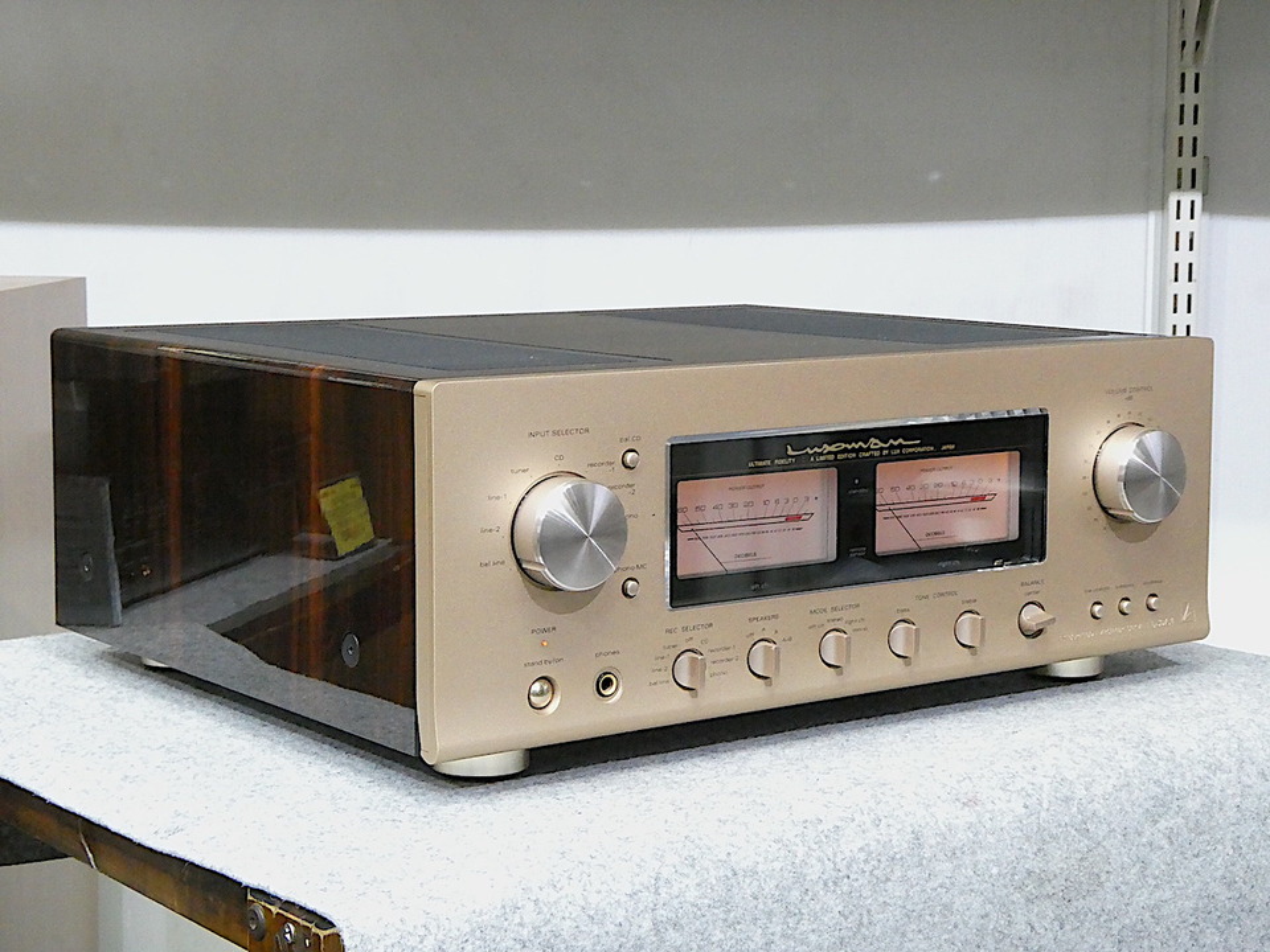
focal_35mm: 65
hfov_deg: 29.8
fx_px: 2385
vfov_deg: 22.6
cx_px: 635
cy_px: 476
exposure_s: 1/10
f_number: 6.3
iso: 1600
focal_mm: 11.7
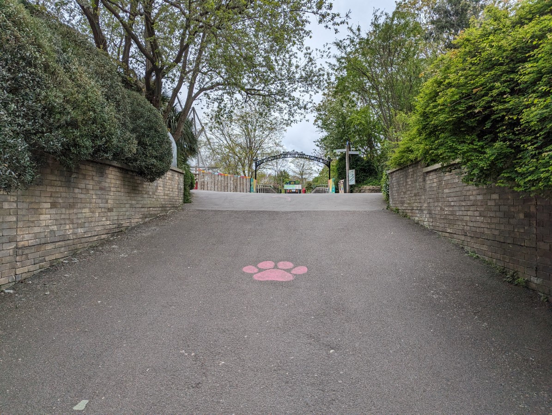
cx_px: 276
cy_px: 208
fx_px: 383
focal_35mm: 24
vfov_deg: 56.9
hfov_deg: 71.5
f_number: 1.85
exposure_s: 1/1143
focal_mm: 6.81
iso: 47
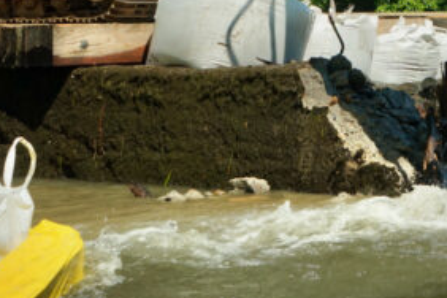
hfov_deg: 22.2
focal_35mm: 87
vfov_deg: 15.0
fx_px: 1080
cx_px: 476
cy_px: -97
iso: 640
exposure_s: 1/200
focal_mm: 32
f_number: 9
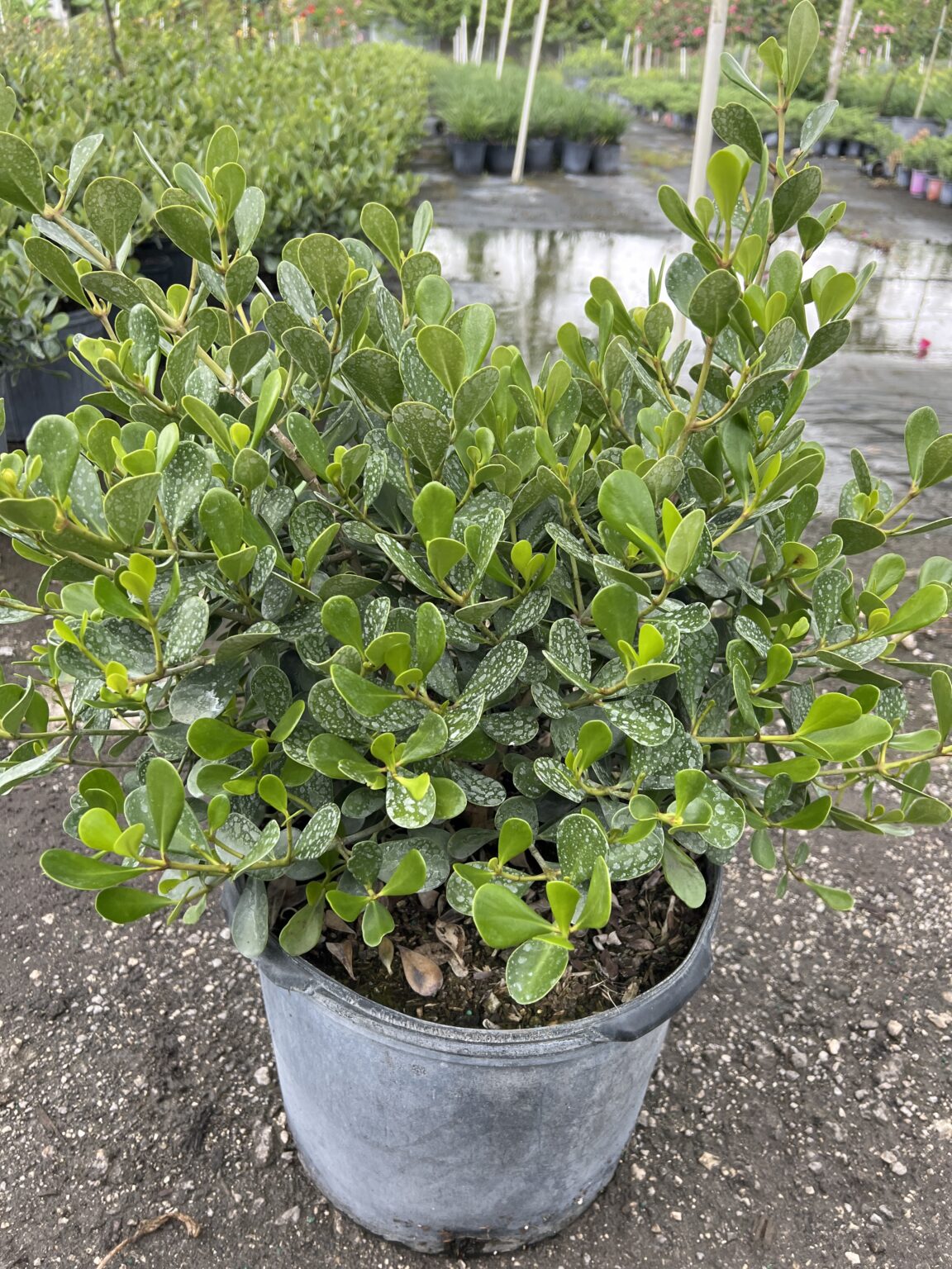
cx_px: 476
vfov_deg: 67.3
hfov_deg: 53.1
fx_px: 953
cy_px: 634
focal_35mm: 26
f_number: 1.5
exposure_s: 1/121
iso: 80
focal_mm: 5.7
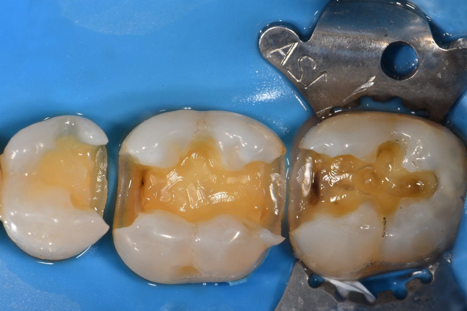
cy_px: 156
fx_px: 2036
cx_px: 234
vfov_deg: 8.7
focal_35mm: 157
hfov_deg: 13.1
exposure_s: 1/160
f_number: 32
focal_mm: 105
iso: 200
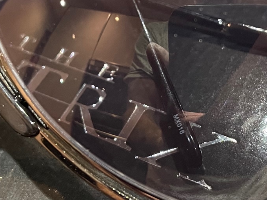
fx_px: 594
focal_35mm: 77
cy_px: 54
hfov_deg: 25.3
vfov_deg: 19.0
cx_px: 151
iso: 500
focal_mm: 4.2
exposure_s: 1/25
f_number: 1.6
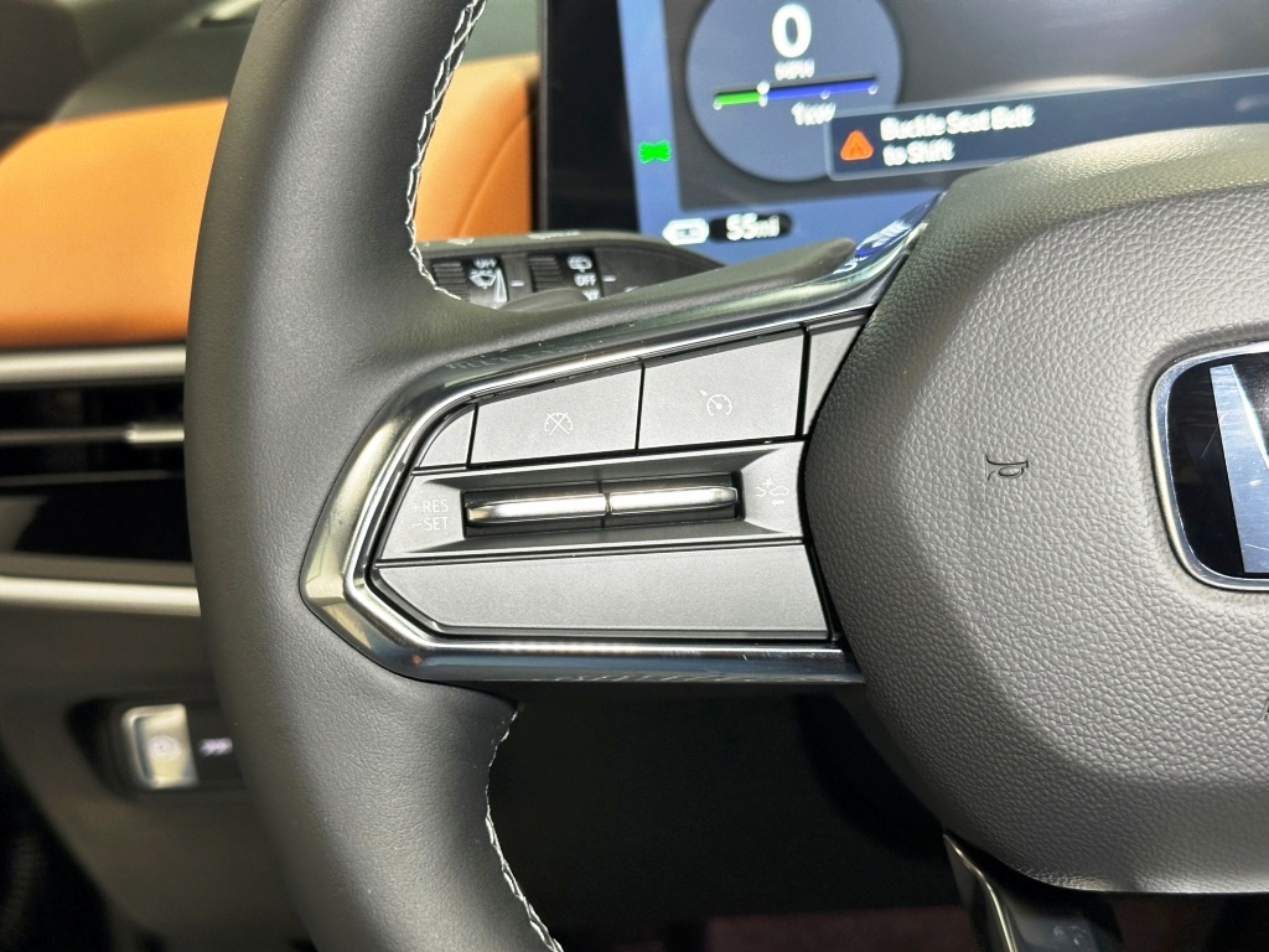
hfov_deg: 39.7
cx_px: 634
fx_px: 1760
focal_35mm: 48
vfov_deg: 30.3
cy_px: 476
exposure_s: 1/40
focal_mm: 6.86
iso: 320
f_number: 1.78
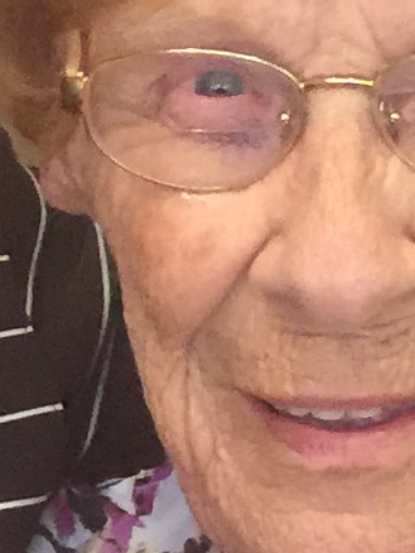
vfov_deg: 29.5
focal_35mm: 63
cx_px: 415
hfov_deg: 22.4
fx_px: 1006
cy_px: 64
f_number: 2.2
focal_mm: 4.15
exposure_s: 1/15
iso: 100
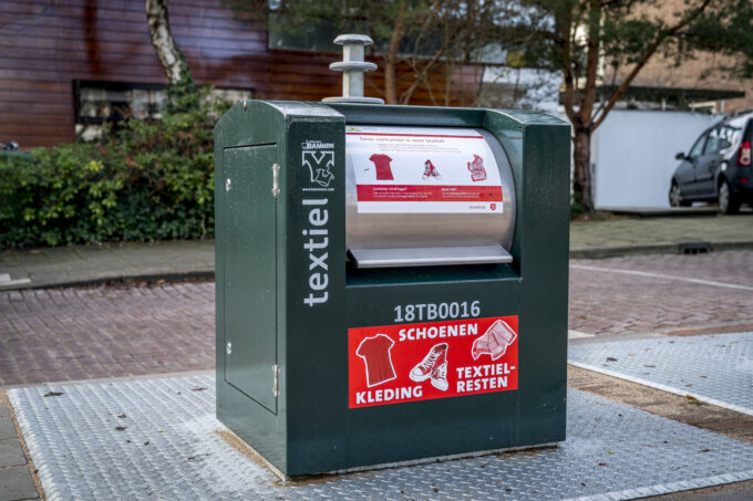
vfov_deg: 30.5
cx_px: 376
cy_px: 250
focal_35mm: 44
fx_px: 920
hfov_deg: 44.5
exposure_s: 1/250
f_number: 4
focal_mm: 44
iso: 250
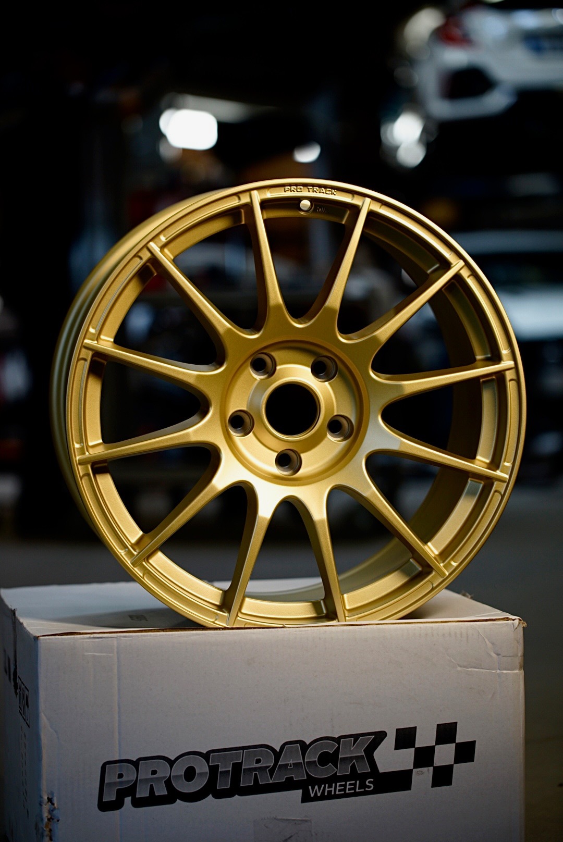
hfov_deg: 13.7
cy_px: 421
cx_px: 282
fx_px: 2342
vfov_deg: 20.4
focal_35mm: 100
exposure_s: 1/160
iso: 400
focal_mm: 100
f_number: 3.2
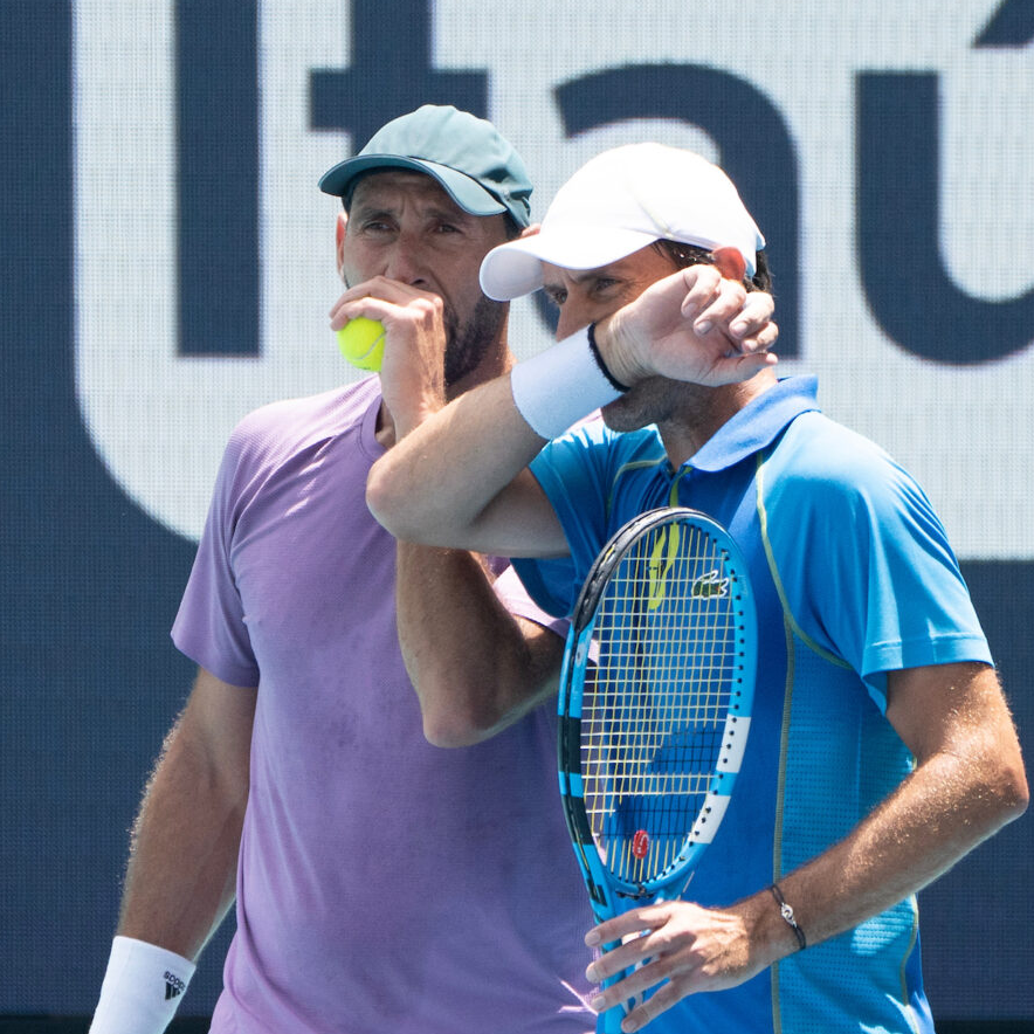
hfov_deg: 2.5
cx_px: 475
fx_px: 23386
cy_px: 757
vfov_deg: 2.5
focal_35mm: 692
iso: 1000
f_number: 5.6
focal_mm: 400
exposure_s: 1/2000
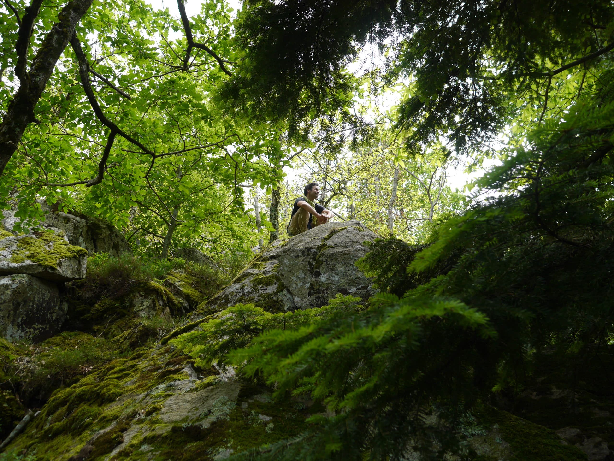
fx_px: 497
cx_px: 307
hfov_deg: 63.4
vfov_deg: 49.8
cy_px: 230
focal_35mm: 28
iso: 160
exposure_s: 1/200
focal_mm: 14
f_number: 4.5
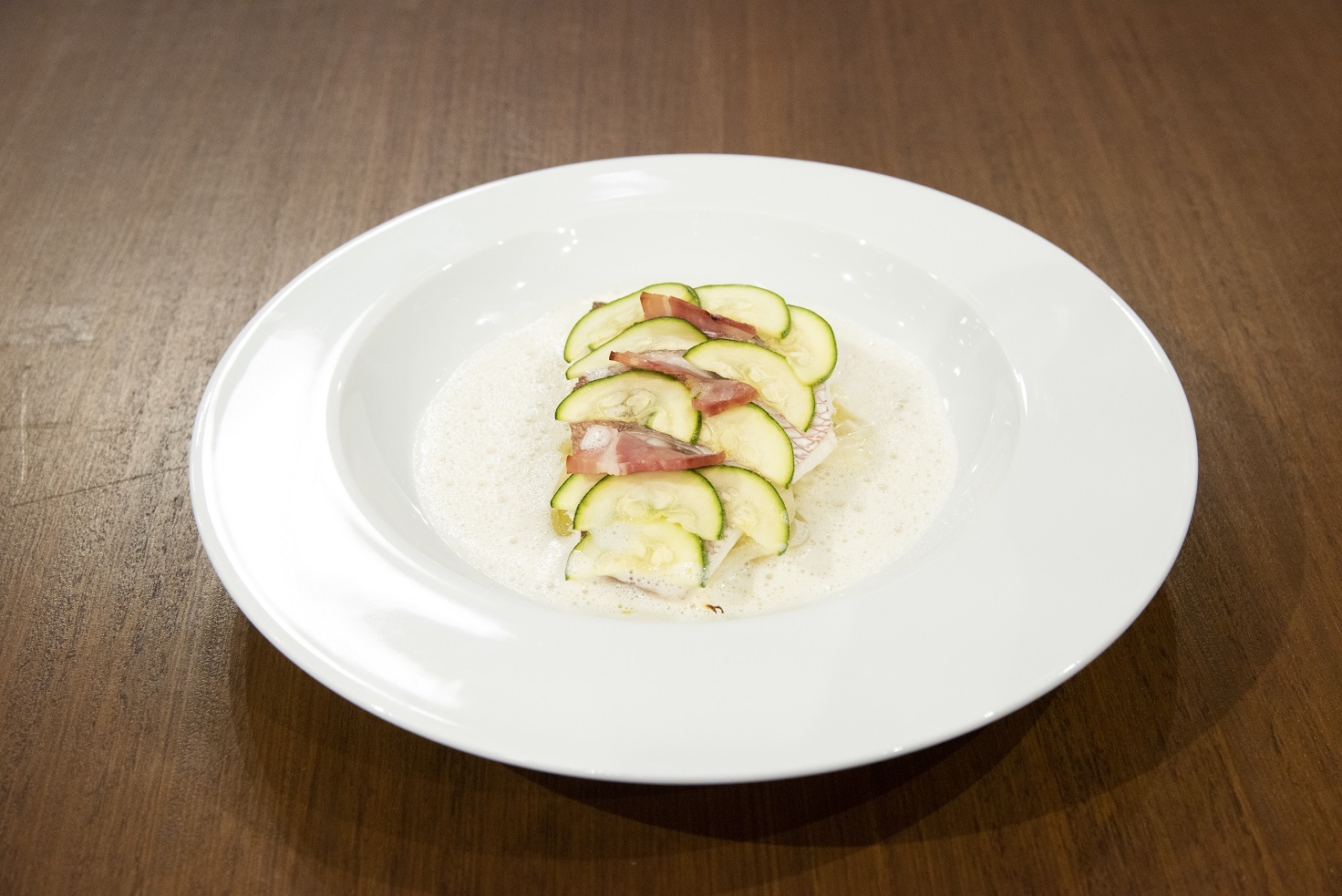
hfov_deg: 36.2
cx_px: 671
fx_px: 2051
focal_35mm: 55
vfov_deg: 24.6
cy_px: 448
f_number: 8
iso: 2000
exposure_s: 1/200
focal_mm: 55
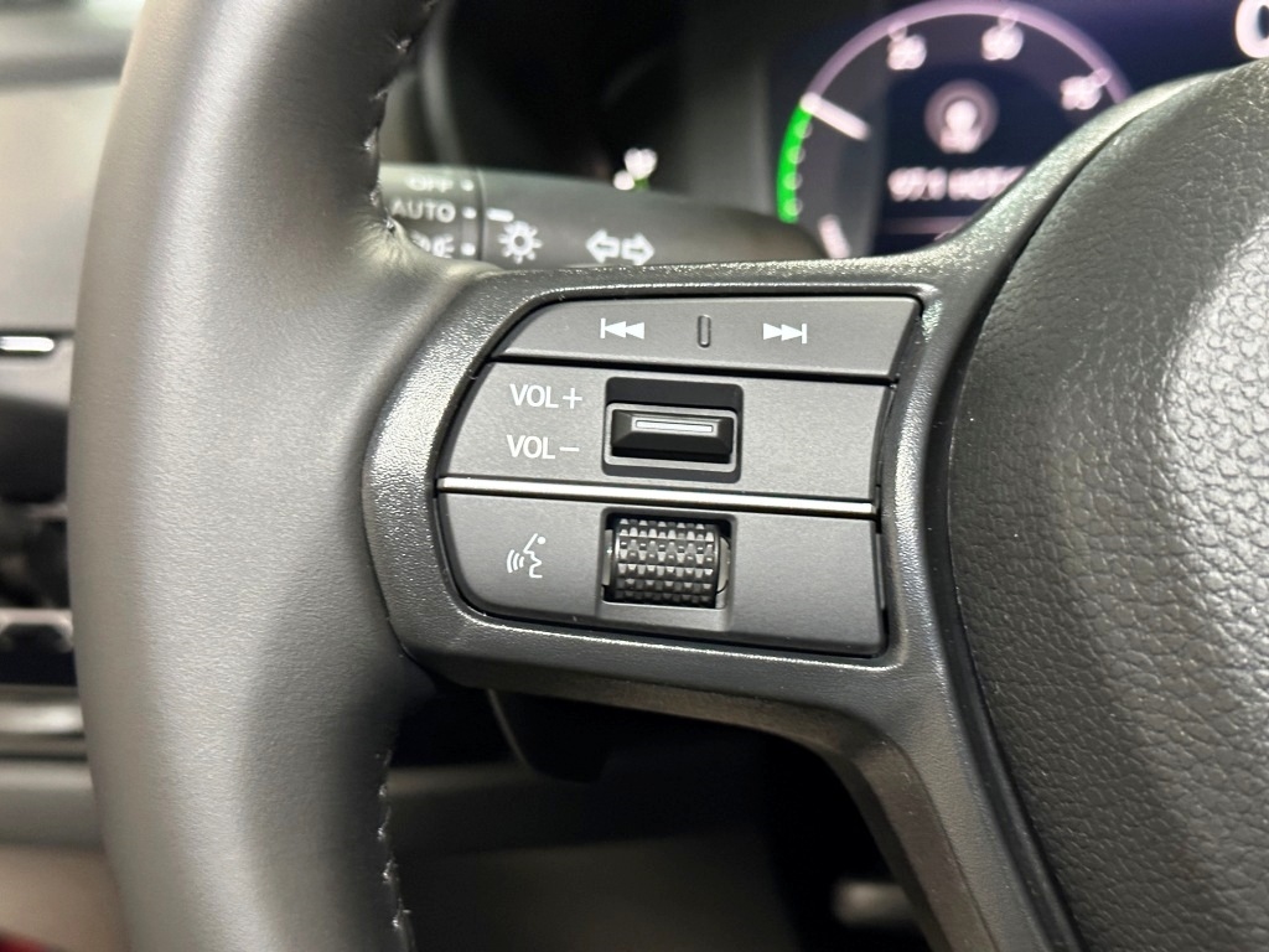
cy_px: 476
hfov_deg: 39.7
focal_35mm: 48
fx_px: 1760
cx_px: 634
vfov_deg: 30.3
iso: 640
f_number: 1.78
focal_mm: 6.86
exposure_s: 1/30
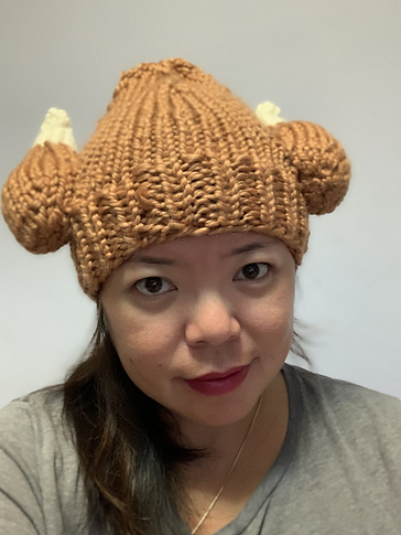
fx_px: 509
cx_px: 203
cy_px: 271
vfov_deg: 55.3
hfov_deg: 43.0
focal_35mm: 33
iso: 640
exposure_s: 1/14
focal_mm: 2.87
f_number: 2.2
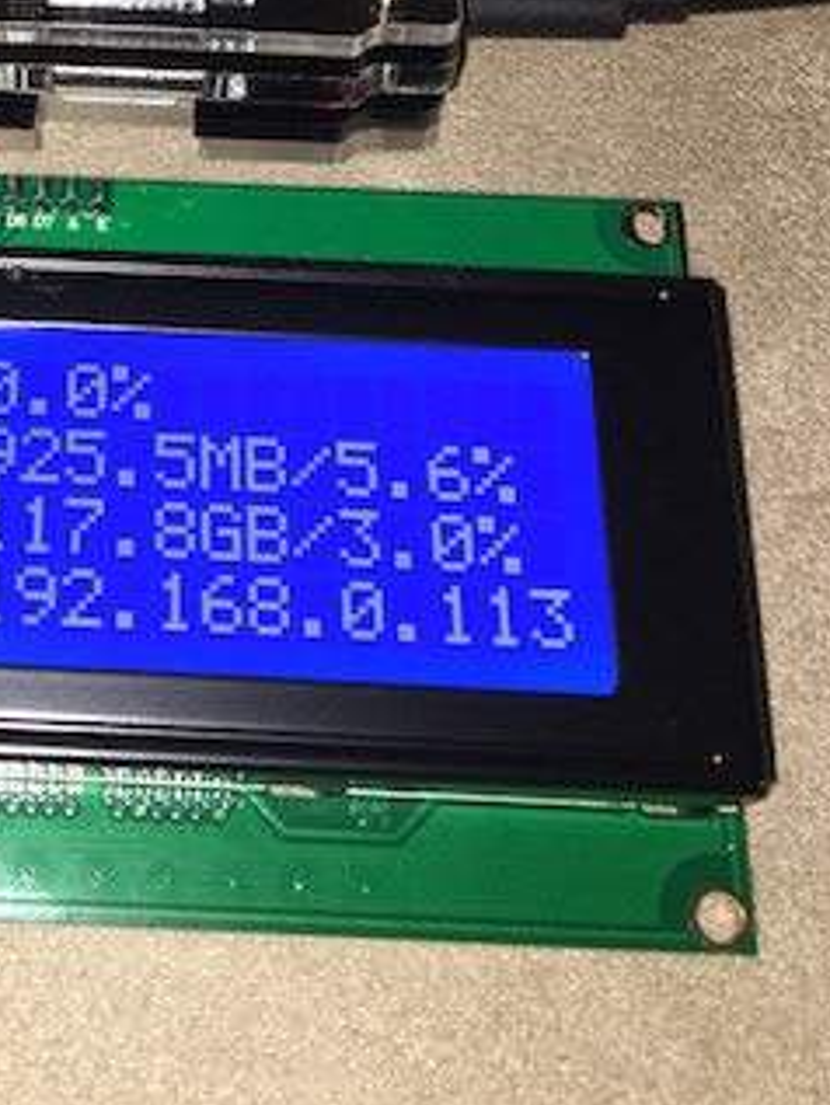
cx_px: 14
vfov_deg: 29.7
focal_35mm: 61
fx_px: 1949
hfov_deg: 23.1
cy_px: 19
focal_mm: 4.15
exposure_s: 1/76
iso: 25
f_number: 2.2
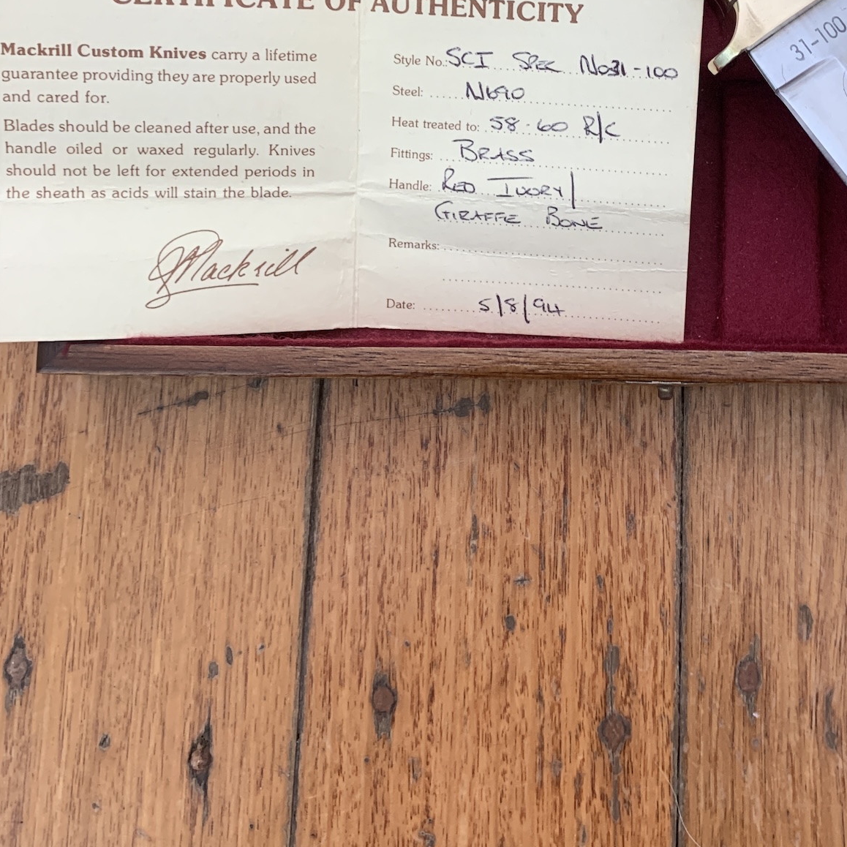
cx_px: 619
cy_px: 132
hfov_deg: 36.8
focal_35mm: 45
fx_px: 1246
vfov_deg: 35.9
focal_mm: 4.25
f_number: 1.8
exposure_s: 1/60
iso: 200
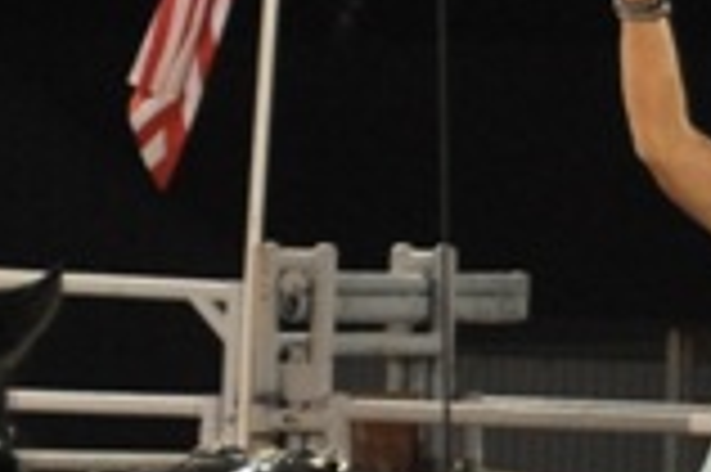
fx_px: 16281
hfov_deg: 2.5
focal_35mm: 825
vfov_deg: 1.7
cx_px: 958
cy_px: 764
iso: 800
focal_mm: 85
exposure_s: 1/60
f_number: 5.6
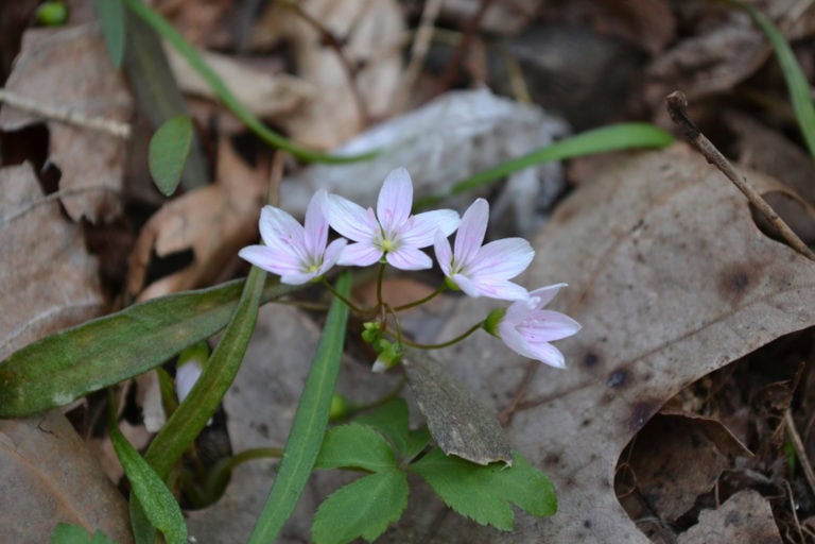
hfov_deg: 24.6
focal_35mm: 82
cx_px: 408
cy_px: 272
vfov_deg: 16.6
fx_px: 1868
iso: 720
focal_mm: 55
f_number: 5.6
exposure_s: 1/500
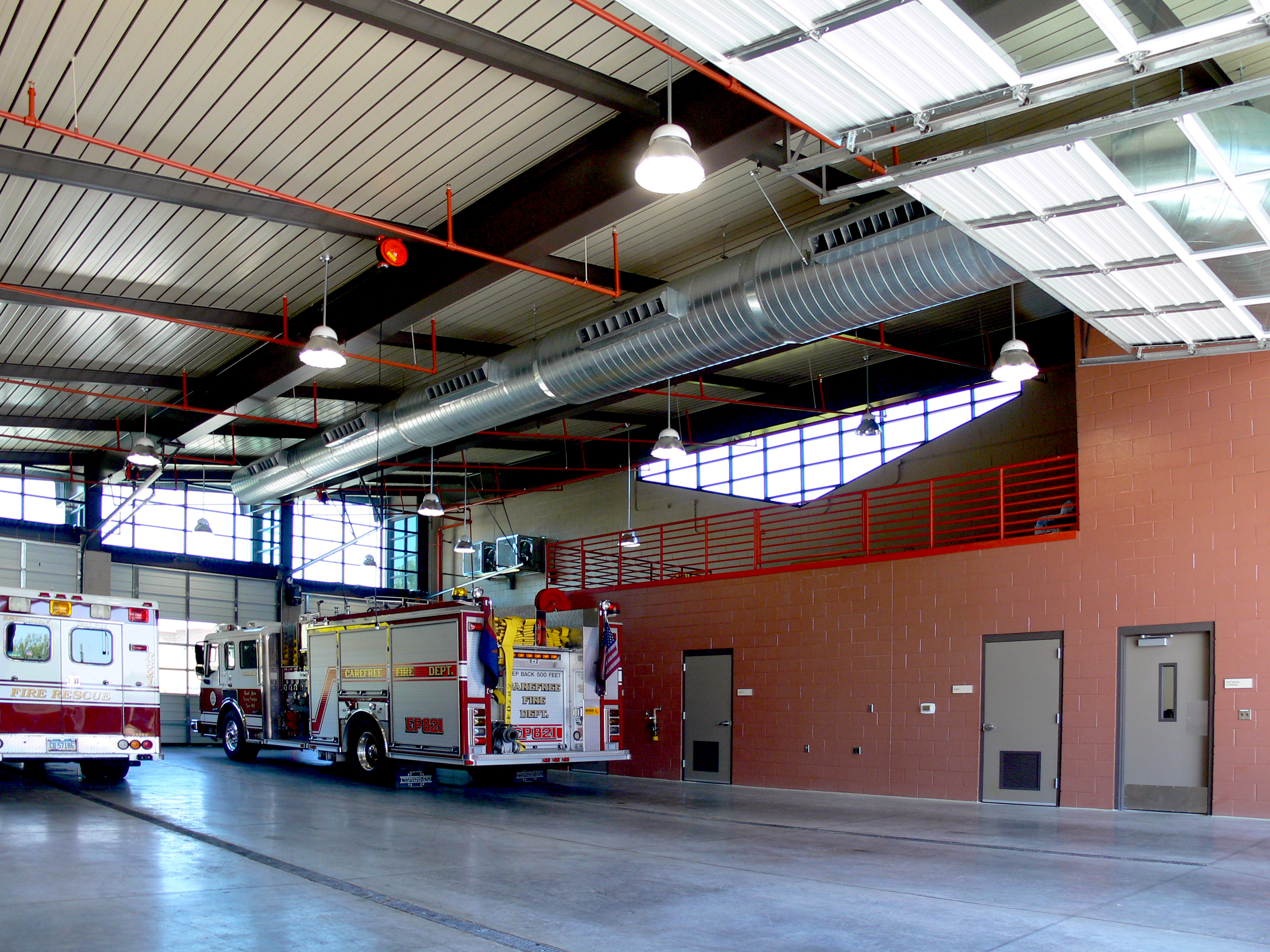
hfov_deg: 52.6
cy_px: 476
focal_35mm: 35
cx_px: 635
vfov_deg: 40.7
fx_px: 1284
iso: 80
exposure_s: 1/50
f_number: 3.2
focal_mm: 7.4
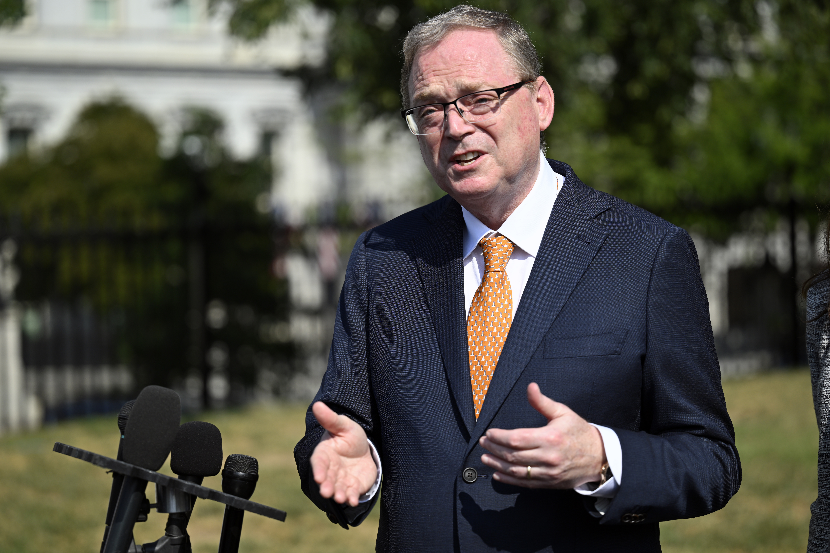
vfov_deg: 15.5
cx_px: 415
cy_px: 276
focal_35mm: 88
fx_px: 2029
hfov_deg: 23.1
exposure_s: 1/2000
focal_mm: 88
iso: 100
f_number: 2.8
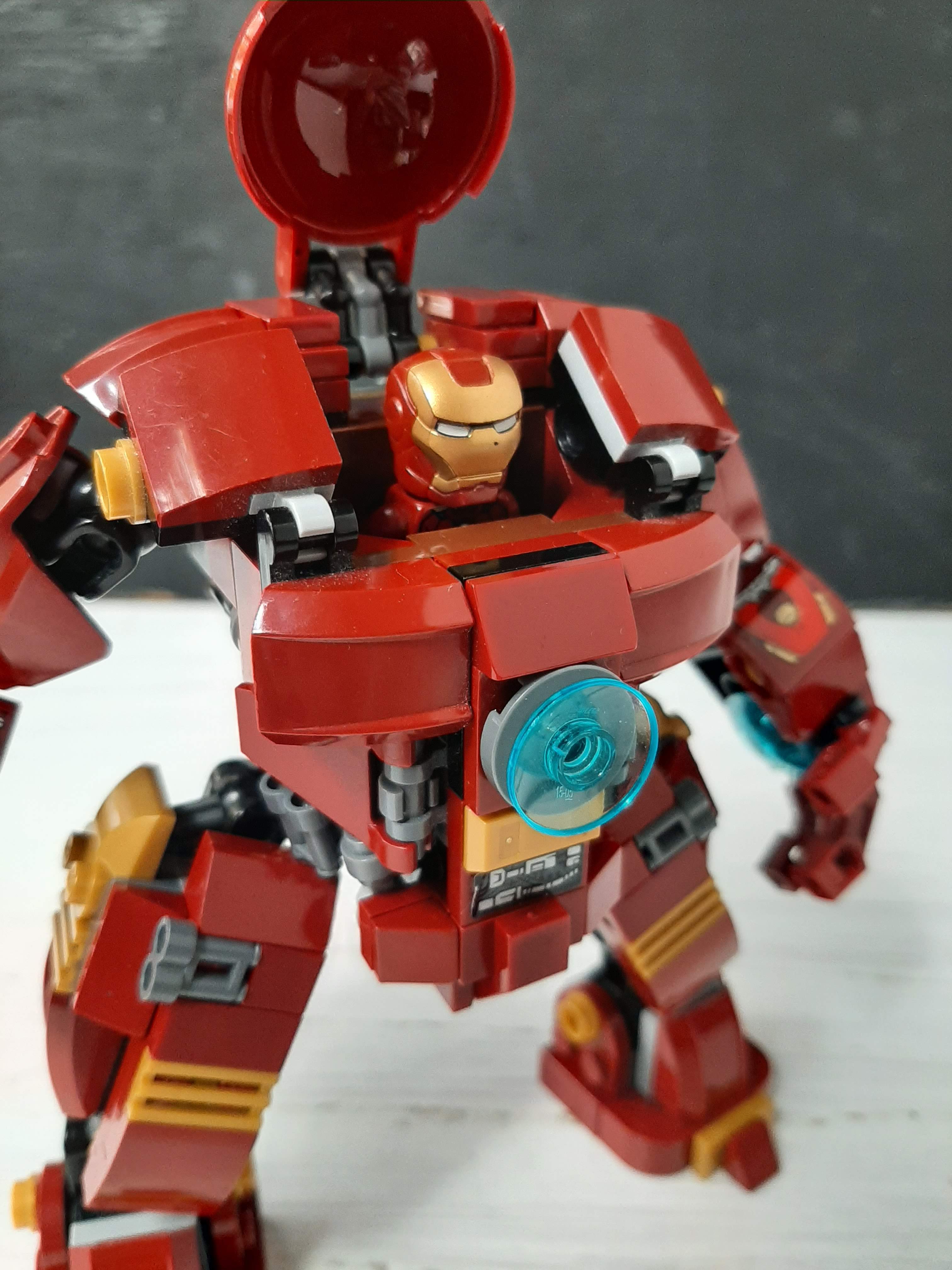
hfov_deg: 53.1
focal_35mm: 26
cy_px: 635
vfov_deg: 67.3
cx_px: 476
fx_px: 953
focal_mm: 3.93
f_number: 1.7
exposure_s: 1/60
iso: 200
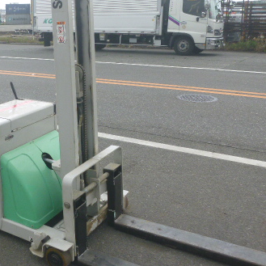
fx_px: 374
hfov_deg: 37.8
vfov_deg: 38.9
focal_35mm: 43
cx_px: 56
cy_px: 101
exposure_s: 1/160
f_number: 3.9
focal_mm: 4.5
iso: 100
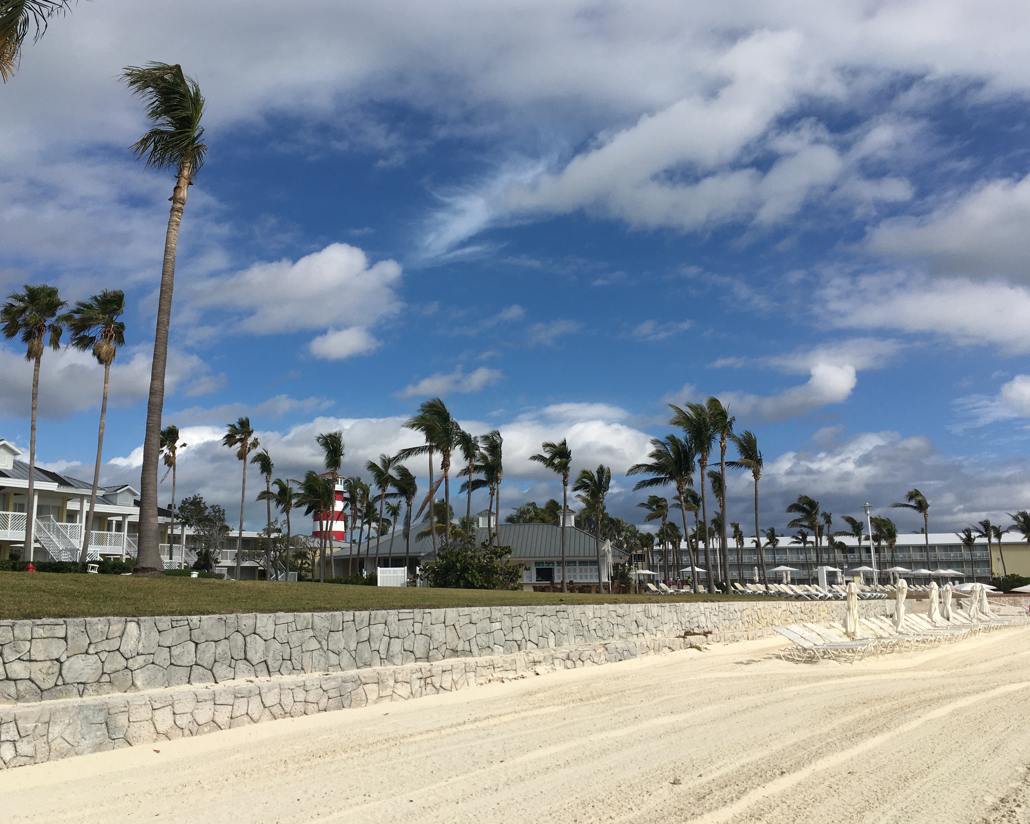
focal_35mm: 31
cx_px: 470
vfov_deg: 47.1
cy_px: 409
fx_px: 945
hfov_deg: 57.1
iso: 25
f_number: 2.2
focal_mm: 4.15
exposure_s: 1/3663
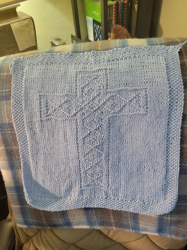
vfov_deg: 67.3
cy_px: 125
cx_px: 94
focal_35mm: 26
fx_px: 187
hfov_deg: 53.1
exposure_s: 1/40
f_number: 1.8
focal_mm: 5.4
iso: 500
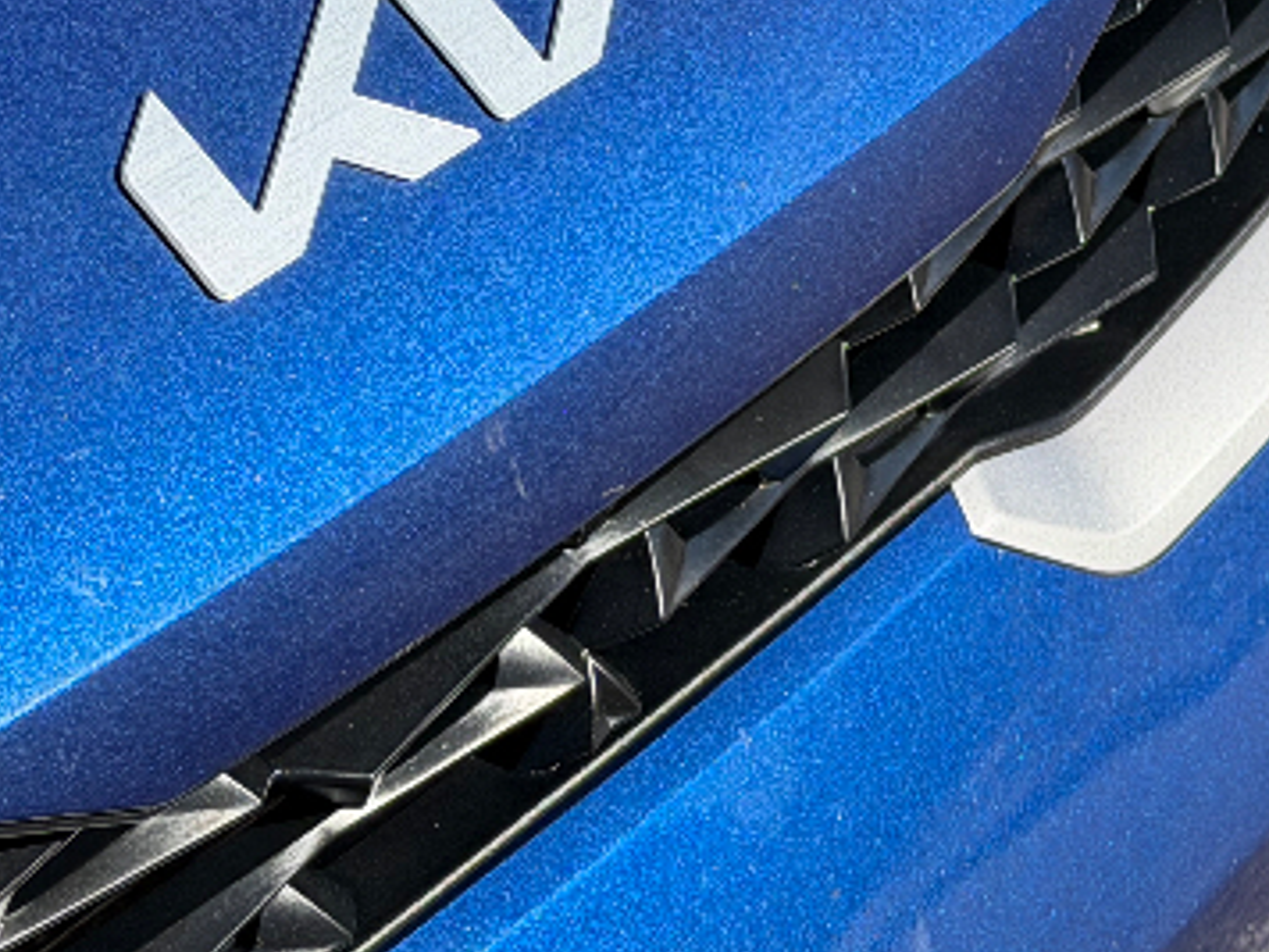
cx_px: 381
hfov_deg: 14.3
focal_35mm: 138
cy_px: -14
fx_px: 5059
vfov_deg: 10.6
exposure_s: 1/2865
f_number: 1.78
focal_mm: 6.76
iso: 100
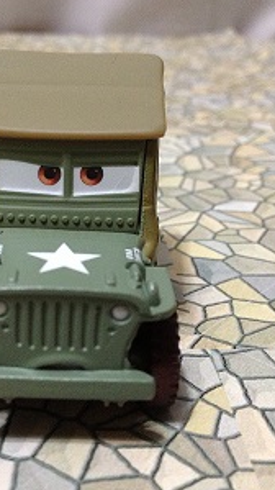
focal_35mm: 52
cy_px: 249
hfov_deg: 22.9
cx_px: 79
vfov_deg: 39.9
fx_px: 675
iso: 200
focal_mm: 4.28
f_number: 2.4
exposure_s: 1/20
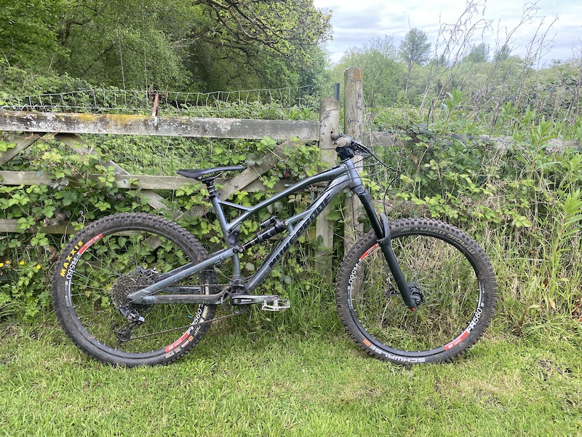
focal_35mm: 26
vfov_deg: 53.1
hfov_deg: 67.3
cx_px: 291
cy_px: 218
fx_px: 437
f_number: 1.8
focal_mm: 4.25
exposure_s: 1/270
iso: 32
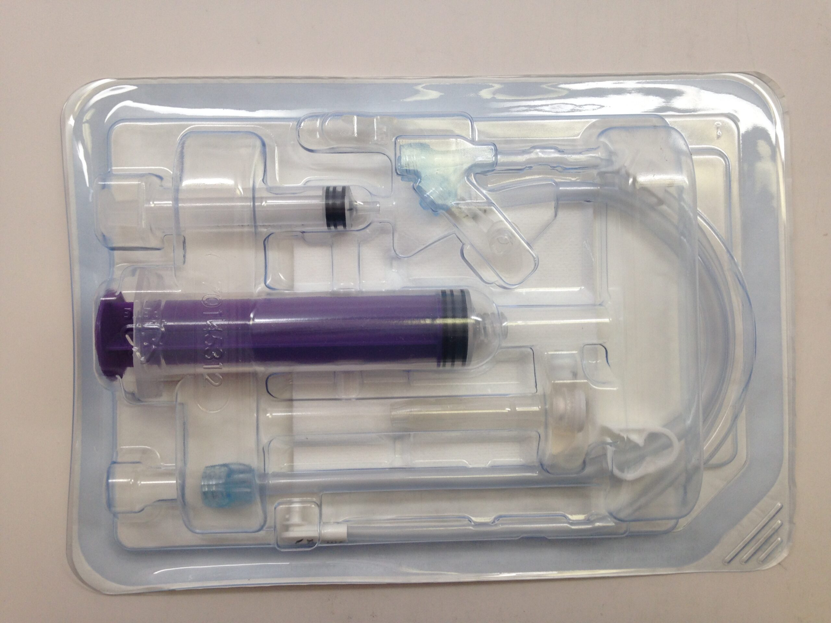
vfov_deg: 42.9
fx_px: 792
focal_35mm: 33
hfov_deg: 55.4
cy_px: 312
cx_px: 416
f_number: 2.4
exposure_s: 1/60
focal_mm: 4.12
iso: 50
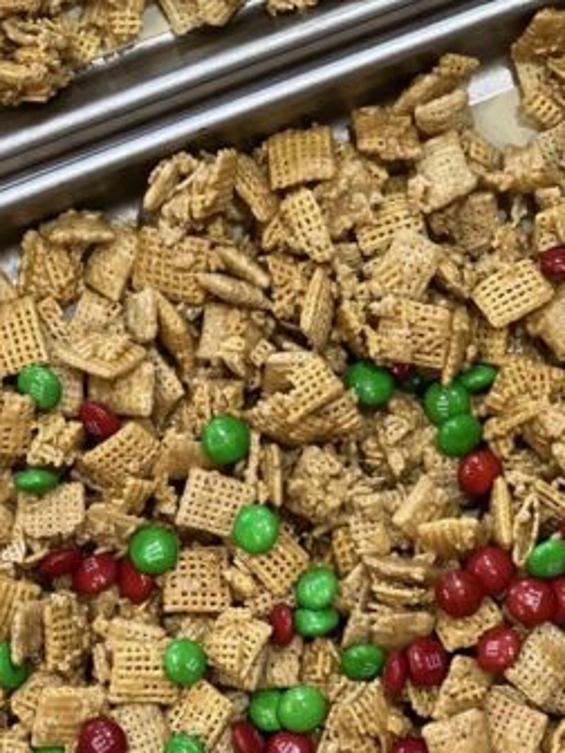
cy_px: 231
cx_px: 229
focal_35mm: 165
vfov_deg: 12.0
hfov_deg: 9.0
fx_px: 3591
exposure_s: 1/40
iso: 320
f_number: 2.8
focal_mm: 9
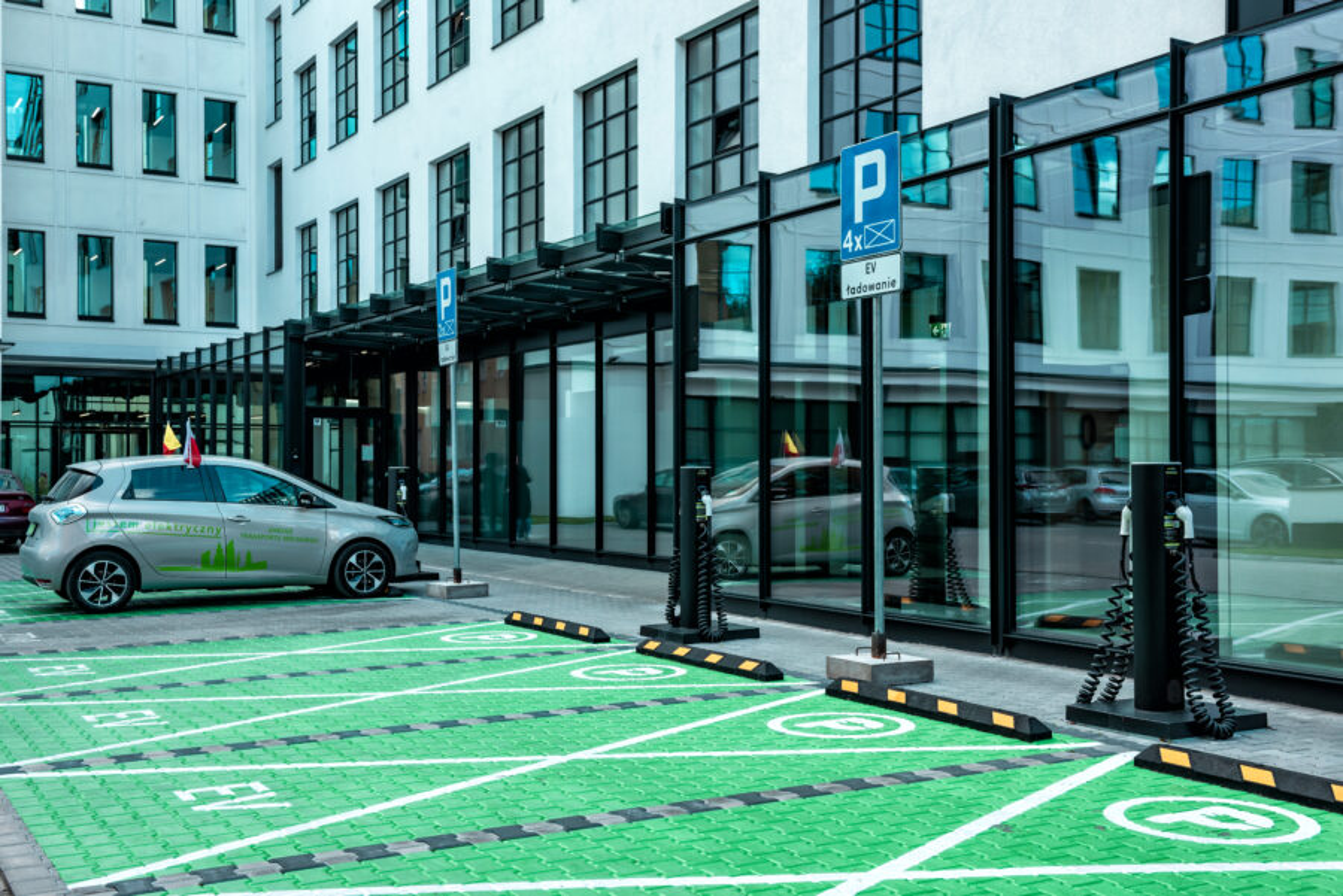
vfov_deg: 31.9
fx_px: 1568
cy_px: 448
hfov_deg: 46.4
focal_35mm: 42
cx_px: 672
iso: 200
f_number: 7.1
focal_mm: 42
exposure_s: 1/125
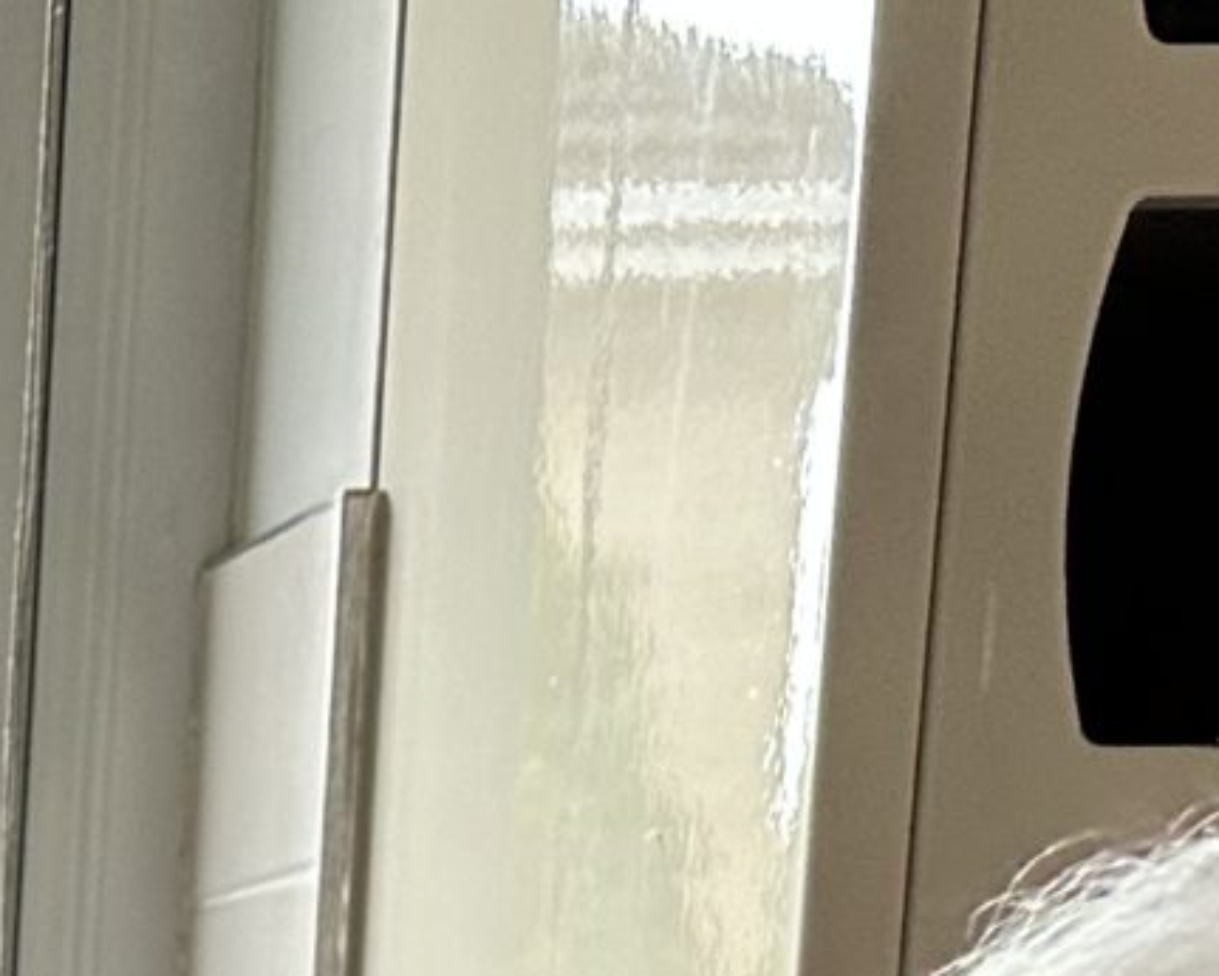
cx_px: -1205
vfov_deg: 9.6
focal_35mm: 139
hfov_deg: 12.3
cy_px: 2487
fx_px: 5016
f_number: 1.78
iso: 250
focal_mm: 6.86
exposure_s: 1/60
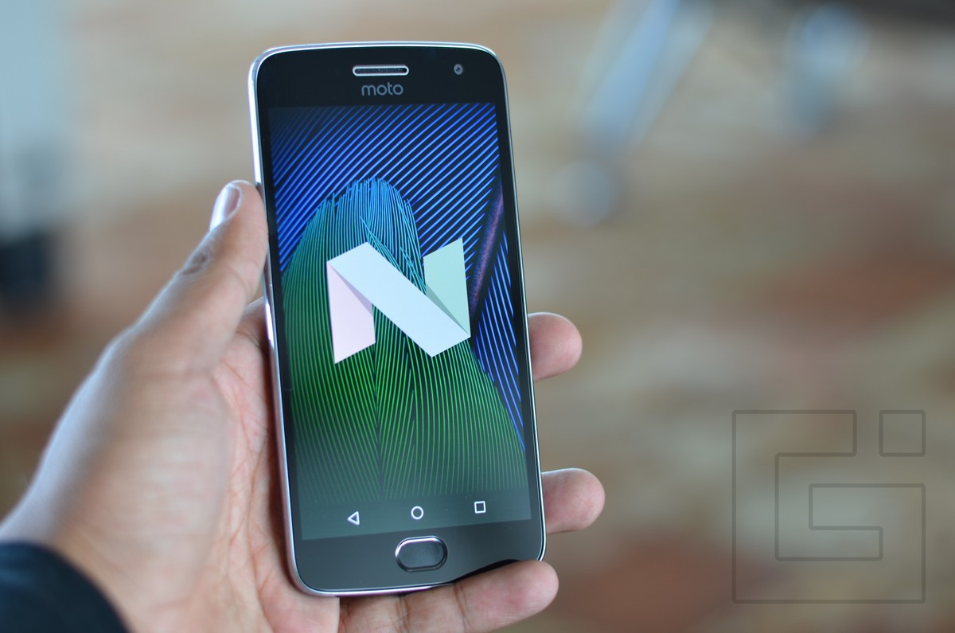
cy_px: 316
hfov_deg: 27.0
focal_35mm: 75
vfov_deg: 18.1
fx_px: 1986
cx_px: 478
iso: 100
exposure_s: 1/25
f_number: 2.2
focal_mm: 50
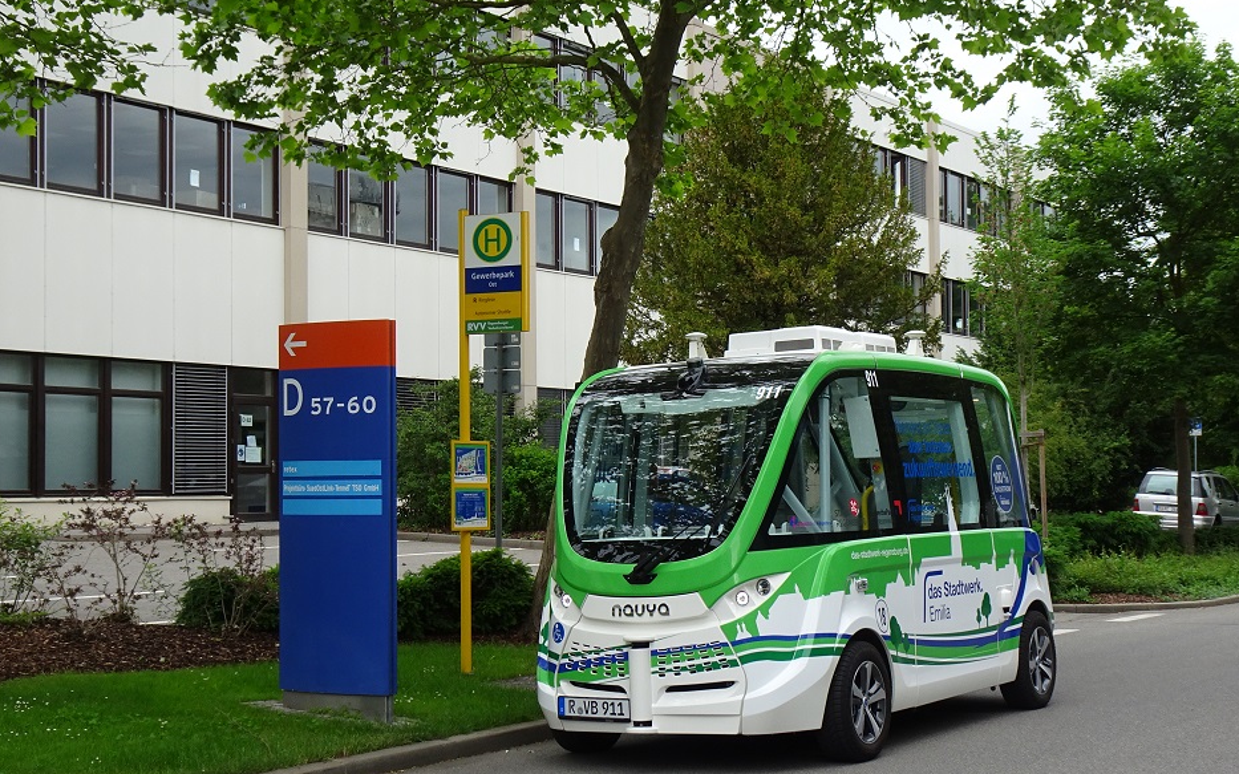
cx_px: 679
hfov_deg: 36.9
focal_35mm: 55
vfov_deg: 23.5
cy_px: 419
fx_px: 1857
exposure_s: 1/100
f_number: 4.5
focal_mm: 7.58
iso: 80
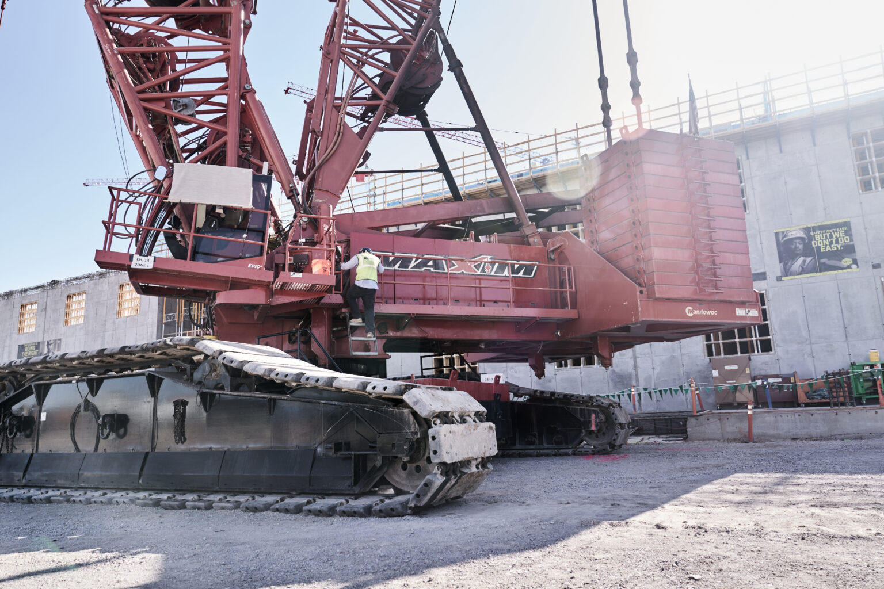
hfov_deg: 73.7
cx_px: 442
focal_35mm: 24
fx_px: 589
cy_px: 294
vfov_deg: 53.1
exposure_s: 1/200
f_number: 3.5
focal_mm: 24
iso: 125
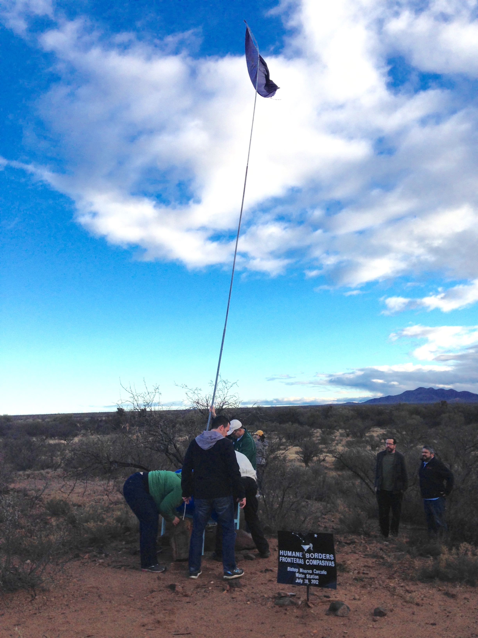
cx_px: 239
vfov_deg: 55.4
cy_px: 319
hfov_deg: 42.9
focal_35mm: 33
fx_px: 608
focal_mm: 4.12
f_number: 2.4
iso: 50
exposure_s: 1/1043
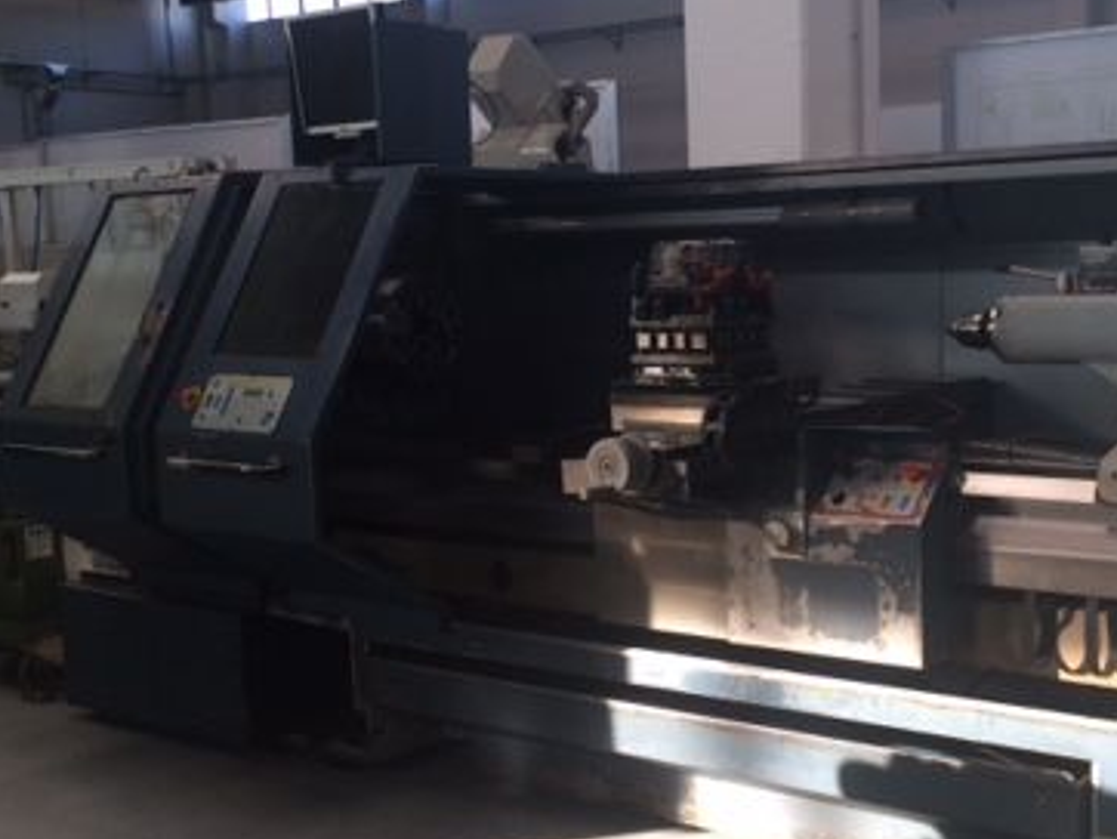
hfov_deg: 35.8
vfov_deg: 27.5
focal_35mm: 53
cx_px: 734
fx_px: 1711
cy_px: 512
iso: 50
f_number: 2.2
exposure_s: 1/120
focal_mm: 4.12
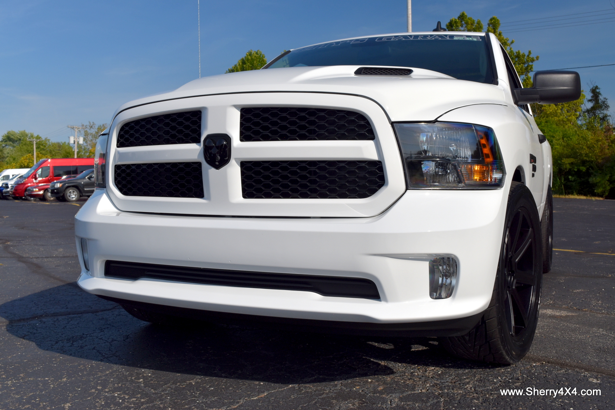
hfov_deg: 53.1
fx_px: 615
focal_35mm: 36
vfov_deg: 36.9
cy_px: 205
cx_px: 308
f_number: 8
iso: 200
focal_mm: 24
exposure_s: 1/500
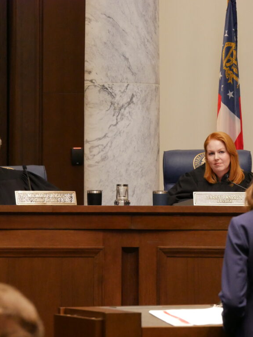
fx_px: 2692
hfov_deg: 5.4
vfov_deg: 7.2
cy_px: 168
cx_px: 133
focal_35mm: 276
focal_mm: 103
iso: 3200
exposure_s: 1/80
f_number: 5.5
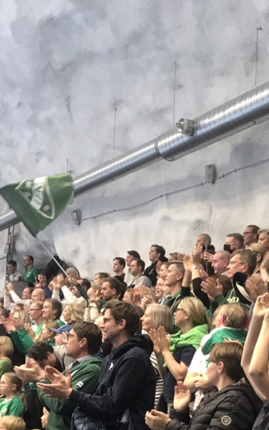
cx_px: 189
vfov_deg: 26.4
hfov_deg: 17.3
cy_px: 401
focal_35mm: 75
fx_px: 880
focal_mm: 3.99
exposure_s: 1/20
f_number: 1.8
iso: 40
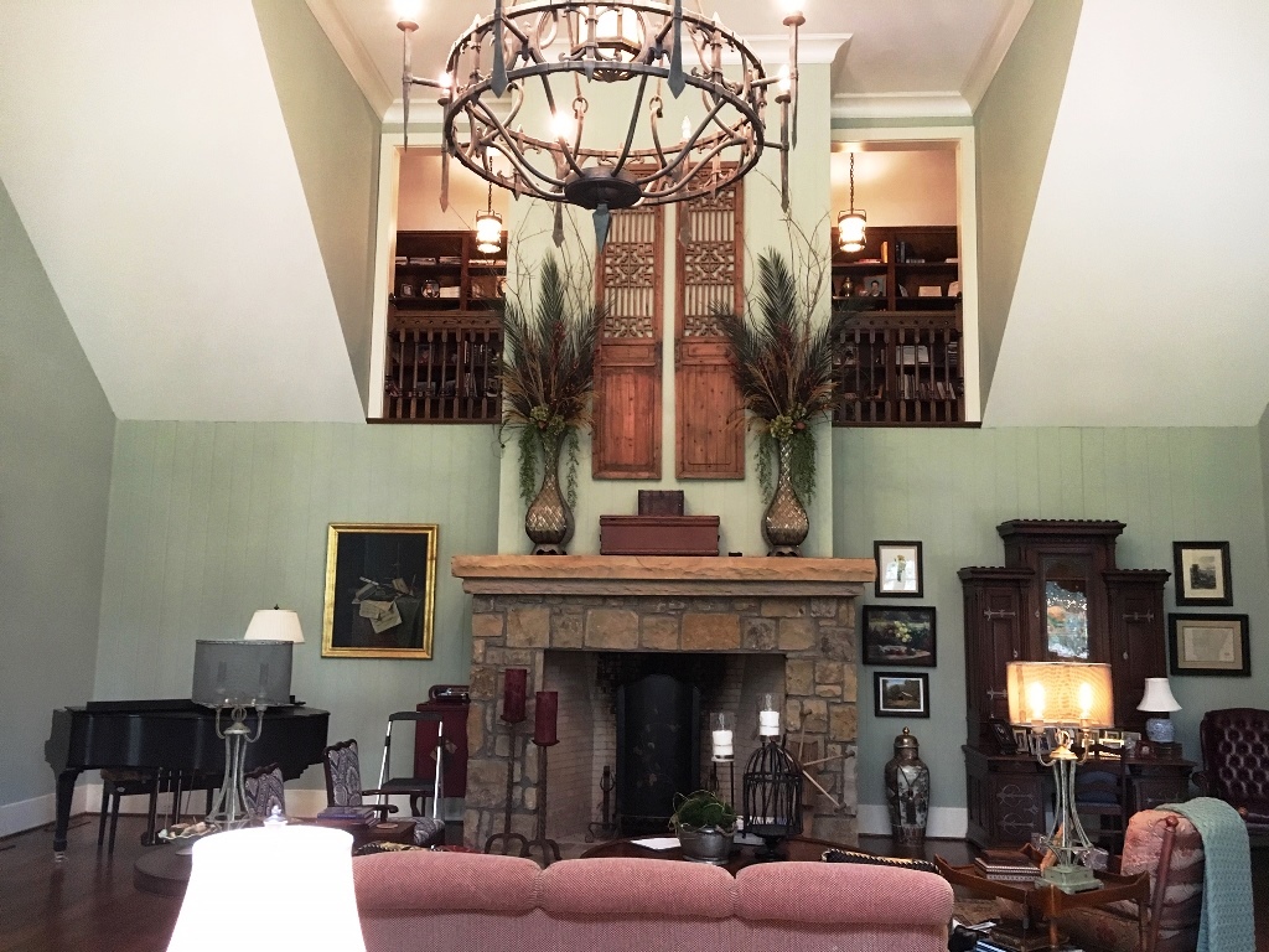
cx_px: 634
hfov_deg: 61.7
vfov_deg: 48.2
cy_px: 476
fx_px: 1063
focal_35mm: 29
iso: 250
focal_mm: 4.15
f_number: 2.2
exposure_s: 1/15
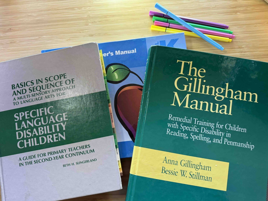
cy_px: 100
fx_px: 186
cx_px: 134
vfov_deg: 56.8
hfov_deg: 71.6
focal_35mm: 24
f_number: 1.78
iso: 250
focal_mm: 6.76
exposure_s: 1/60
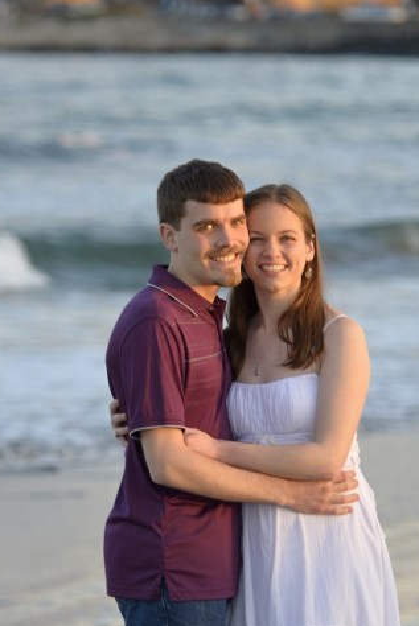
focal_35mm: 232
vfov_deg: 8.9
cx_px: 218
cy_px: 404
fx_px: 4041
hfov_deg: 5.9
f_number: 2.8
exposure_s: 1/125
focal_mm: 110
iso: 100
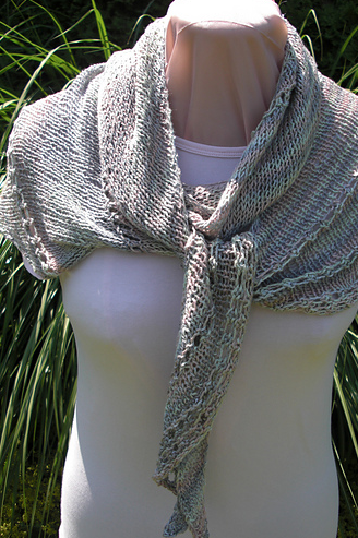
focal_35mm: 38
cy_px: 268
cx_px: 195
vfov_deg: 50.7
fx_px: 568
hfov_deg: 35.0
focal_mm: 6.3
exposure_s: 1/500
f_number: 2.8
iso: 50
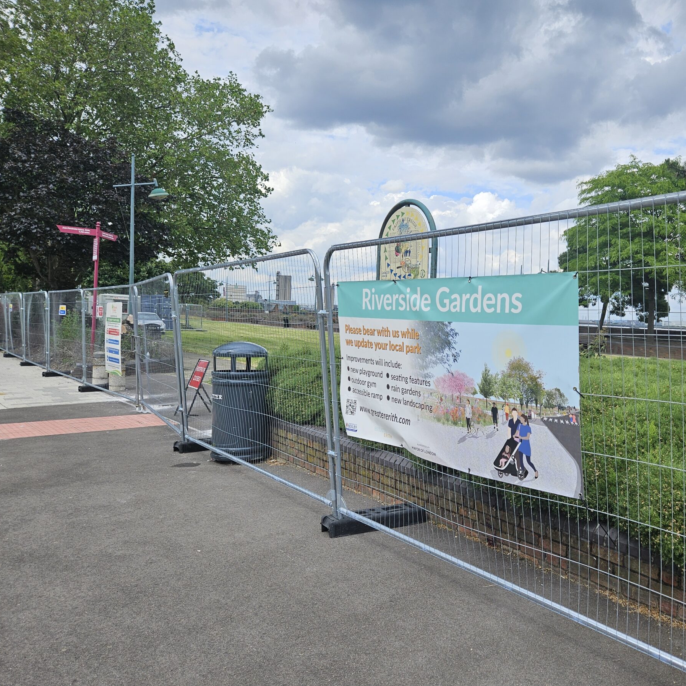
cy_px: 360
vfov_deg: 55.6
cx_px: 454
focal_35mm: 29
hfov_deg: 54.6
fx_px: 650
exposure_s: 1/1761
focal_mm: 5.4
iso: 25
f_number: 1.8
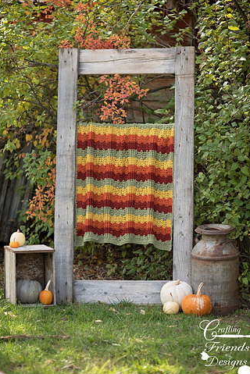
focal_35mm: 141
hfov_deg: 9.7
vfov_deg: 14.5
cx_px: 128
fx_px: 1467
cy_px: 185
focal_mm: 135
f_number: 2.8
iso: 125
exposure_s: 1/200
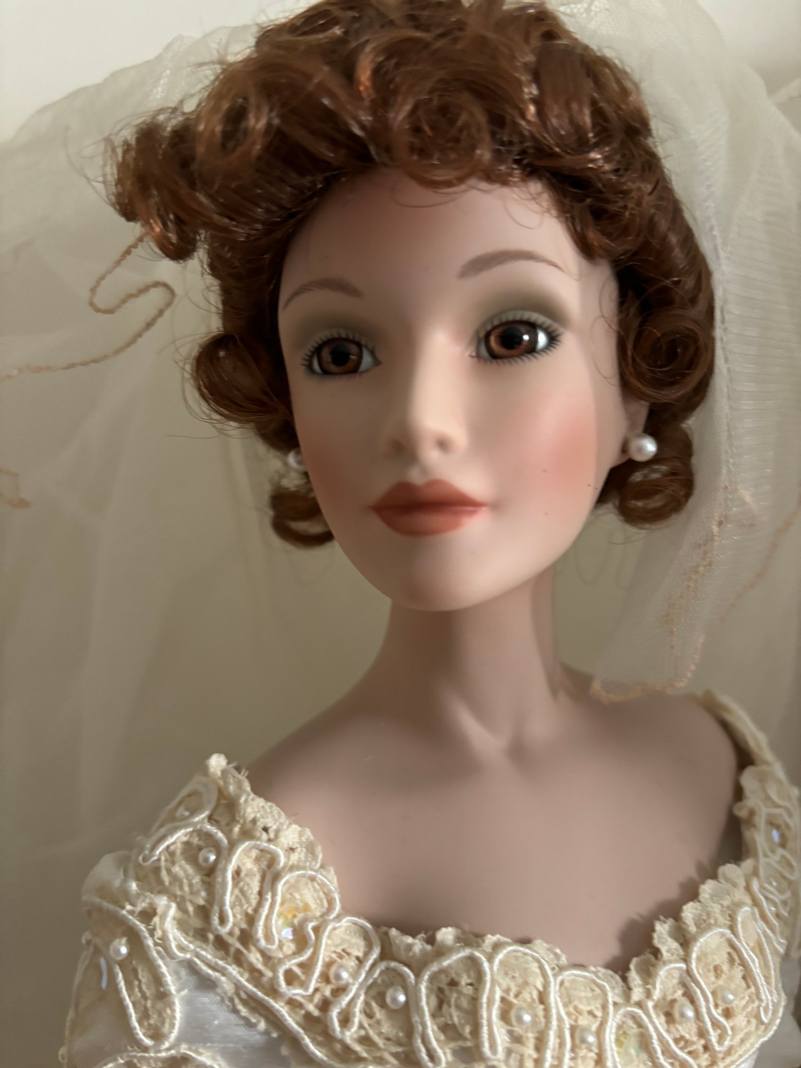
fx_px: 802
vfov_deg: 67.3
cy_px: 534
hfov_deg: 53.1
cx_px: 400
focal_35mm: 26
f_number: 1.6
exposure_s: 1/30
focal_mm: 5.96
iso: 640
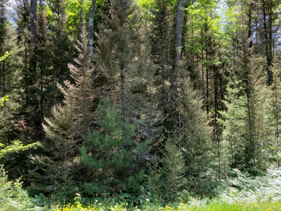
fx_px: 422
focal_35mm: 52
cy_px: 106
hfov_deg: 36.8
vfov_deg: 28.0
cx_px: 140
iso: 50
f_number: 2.4
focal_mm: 6
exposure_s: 1/120
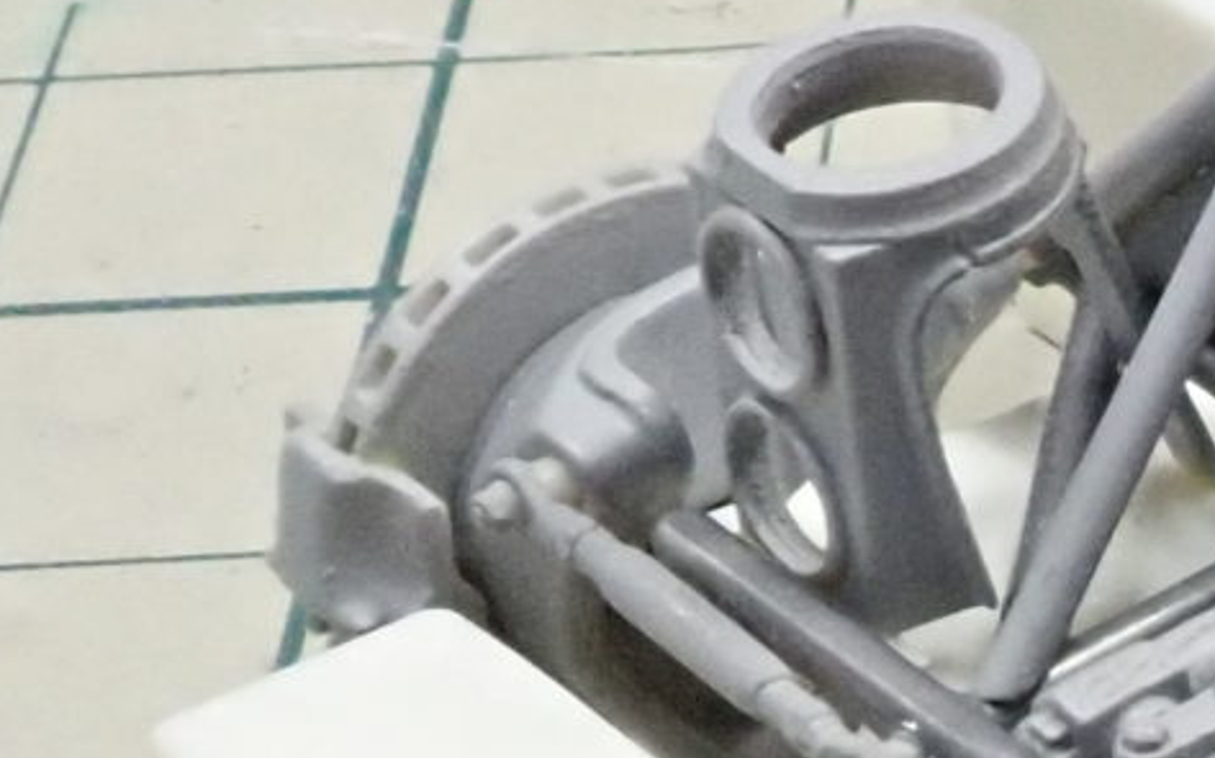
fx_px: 4865
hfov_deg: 12.6
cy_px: 807
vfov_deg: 8.8
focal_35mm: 147
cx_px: 2402
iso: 800
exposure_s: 1/400
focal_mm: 5.87
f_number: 3.2
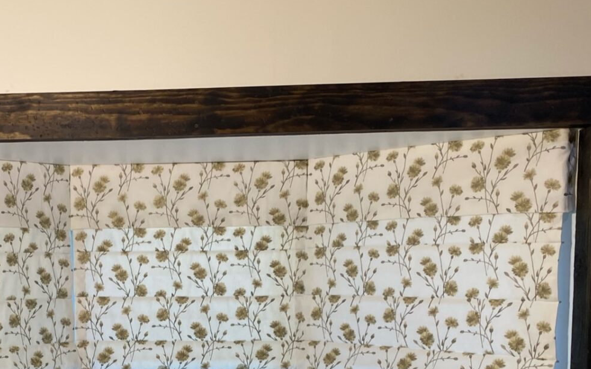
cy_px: 352
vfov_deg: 23.2
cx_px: 144
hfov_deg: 36.6
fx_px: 870
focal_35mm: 54
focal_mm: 4.25
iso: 100
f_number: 1.8
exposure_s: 1/120
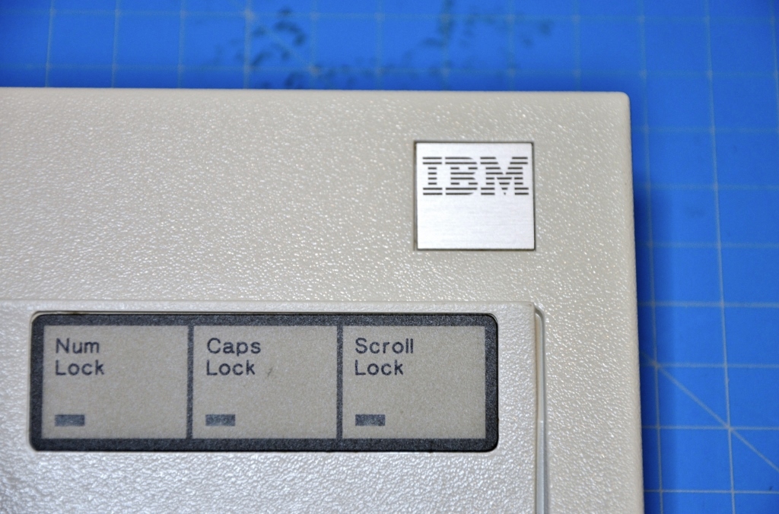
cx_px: 390
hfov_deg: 13.1
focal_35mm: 158
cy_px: 257
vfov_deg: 8.7
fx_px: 3398
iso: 400
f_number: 5.6
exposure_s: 1/100
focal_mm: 105
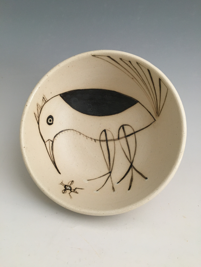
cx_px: 100
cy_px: 134
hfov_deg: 48.2
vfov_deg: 61.7
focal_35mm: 29
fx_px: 225
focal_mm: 4.15
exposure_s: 1/30
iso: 100
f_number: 2.2
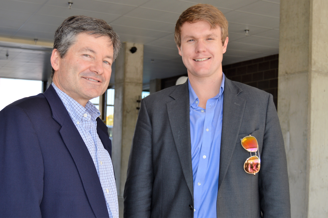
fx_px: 410
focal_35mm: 45
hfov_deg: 43.6
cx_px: 164
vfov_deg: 29.8
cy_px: 109
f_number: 4.2
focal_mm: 30
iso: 100
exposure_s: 1/125
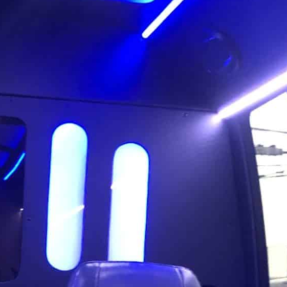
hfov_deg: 15.2
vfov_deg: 14.8
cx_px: 23
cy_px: 362
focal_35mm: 113
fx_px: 1060
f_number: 1.8
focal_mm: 3.99
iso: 100
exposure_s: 1/15
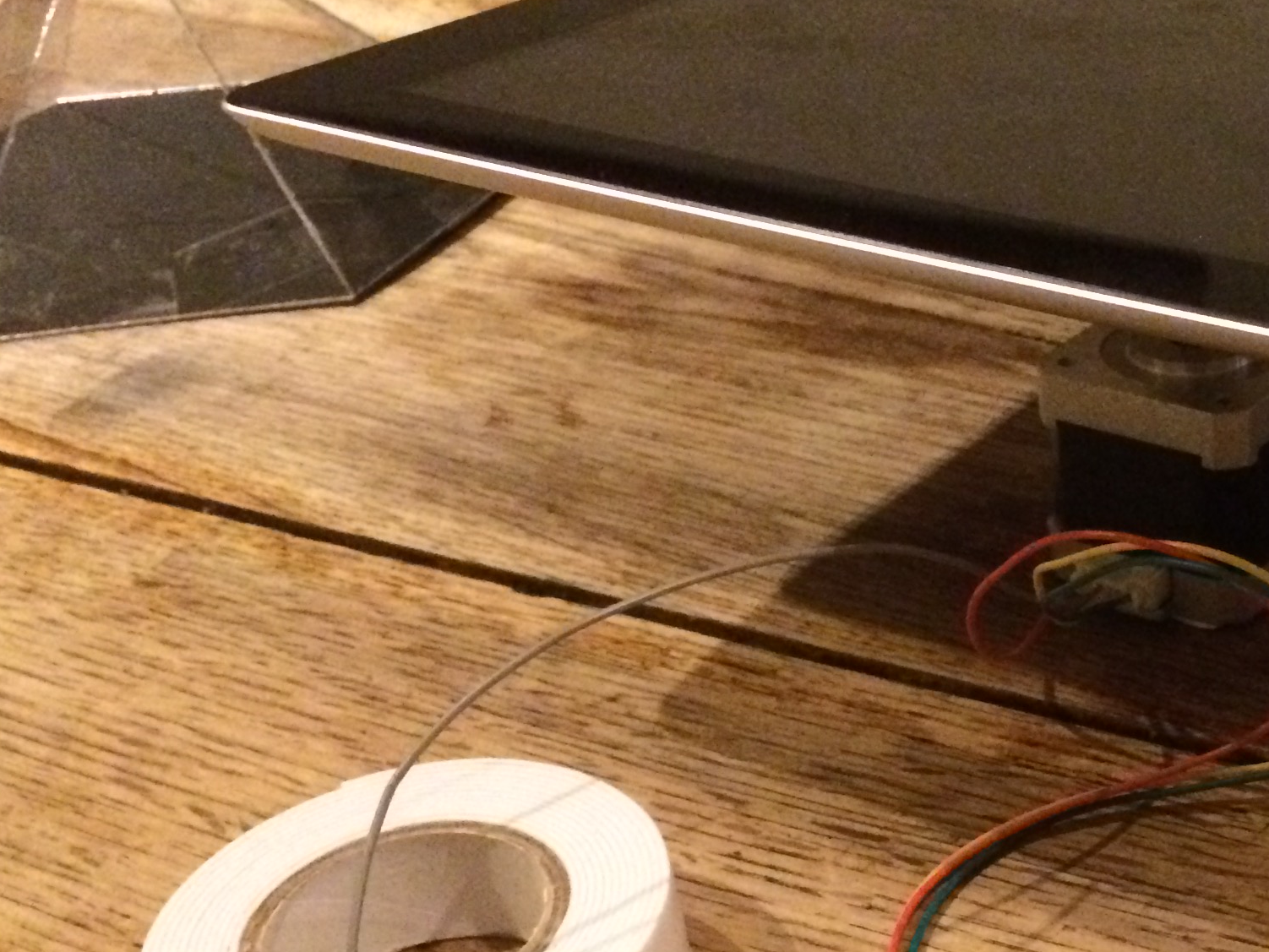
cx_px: 1205
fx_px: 2310
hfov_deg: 29.1
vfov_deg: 23.0
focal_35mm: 63
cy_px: 746
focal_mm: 4.15
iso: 640
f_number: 2.2
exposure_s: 1/17
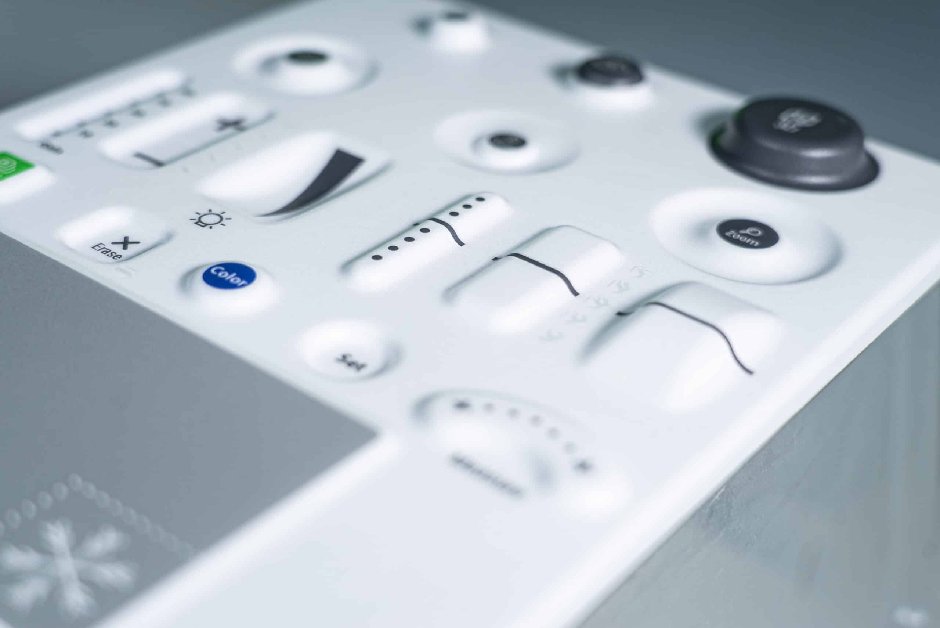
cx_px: 470
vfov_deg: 24.2
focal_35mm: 56
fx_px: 1463
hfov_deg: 35.6
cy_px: 314
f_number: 4
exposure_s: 1/125
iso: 320
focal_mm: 56
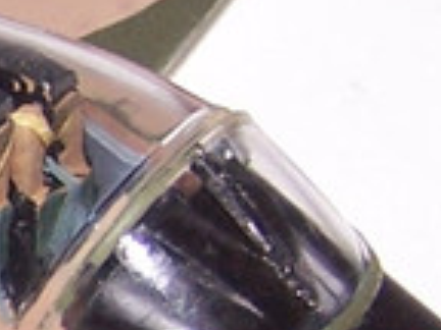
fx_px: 3593
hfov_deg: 6.8
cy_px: 376
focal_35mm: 282
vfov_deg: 5.3
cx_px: -430
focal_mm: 6.3
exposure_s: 1/60
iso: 80
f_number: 2.8
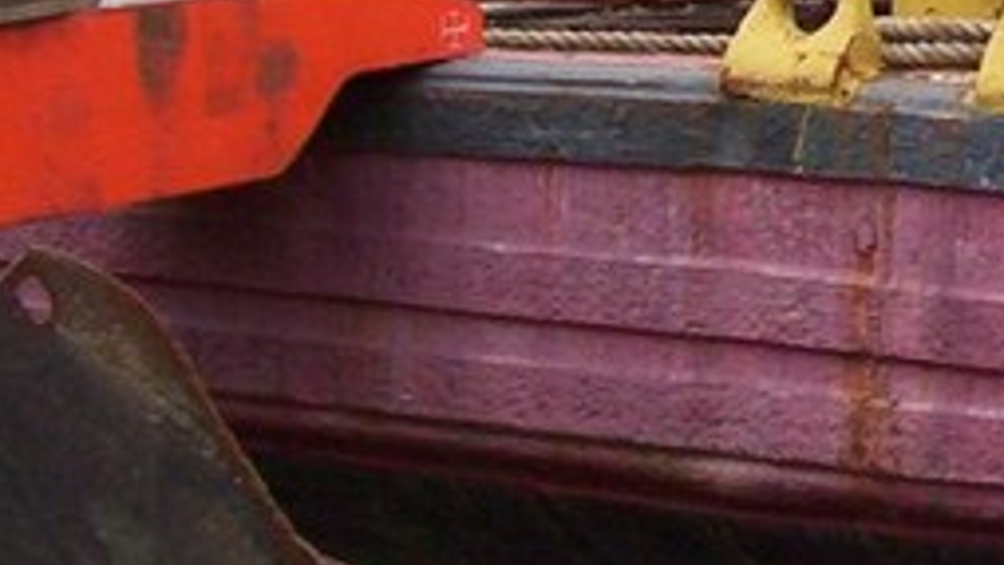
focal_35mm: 157
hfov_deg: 13.1
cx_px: 1407
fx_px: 4181
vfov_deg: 7.7
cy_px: -83
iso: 100
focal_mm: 5.77
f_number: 5.17
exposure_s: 1/471
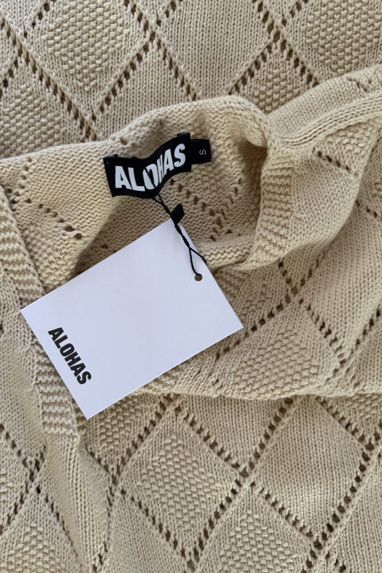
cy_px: 285
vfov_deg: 69.4
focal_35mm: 26
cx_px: 173
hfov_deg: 49.5
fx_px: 414
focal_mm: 6.76
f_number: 1.78
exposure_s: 1/60
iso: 400
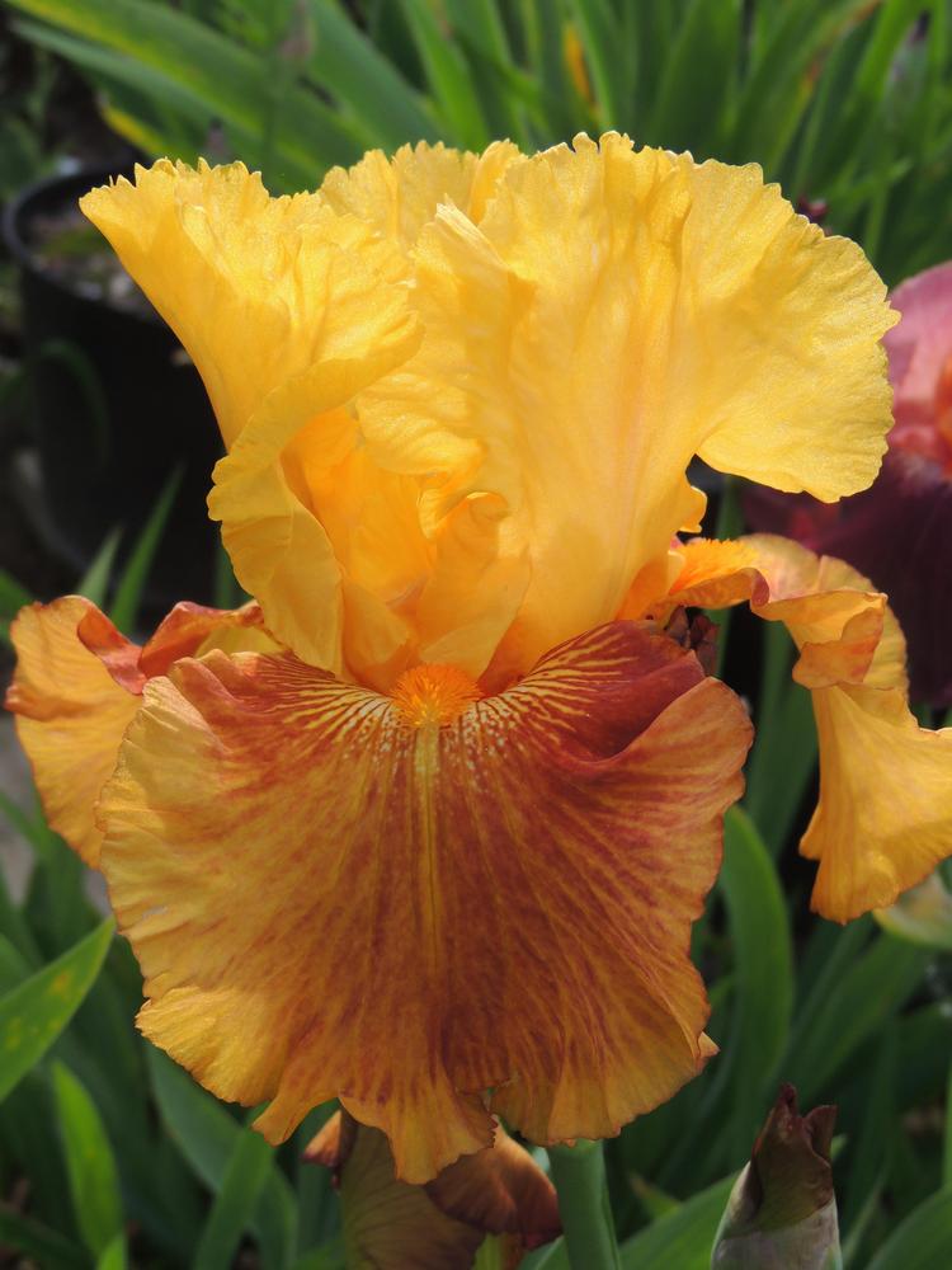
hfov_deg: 29.1
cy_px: 635
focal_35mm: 50
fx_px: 1833
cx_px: 476
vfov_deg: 38.2
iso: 100
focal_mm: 8.9
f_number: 3.6
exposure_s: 1/400
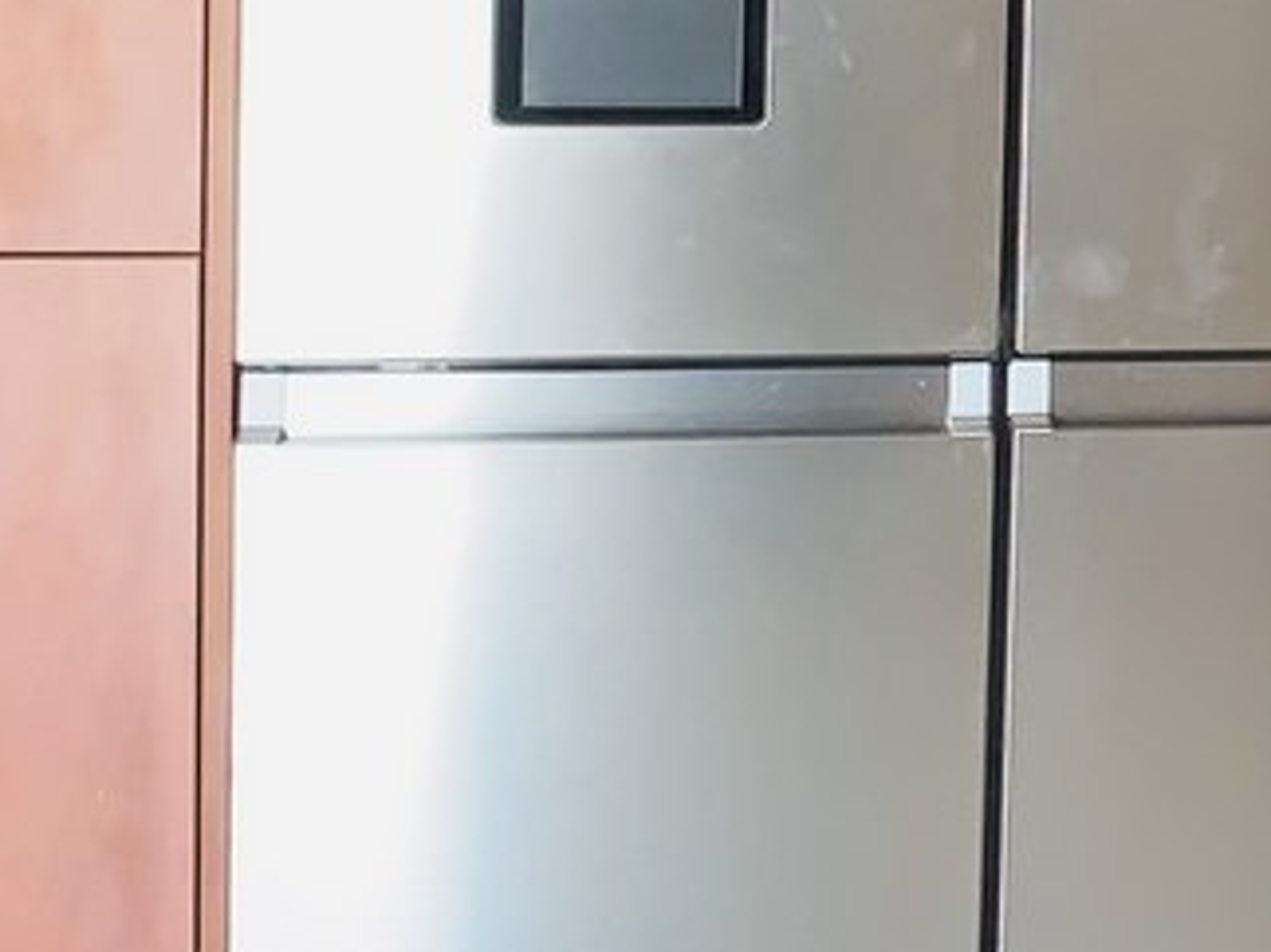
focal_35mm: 116
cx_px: 1570
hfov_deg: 16.2
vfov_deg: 12.4
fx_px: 4258
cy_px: -232
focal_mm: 4.25
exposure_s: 1/121
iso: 80
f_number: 1.8
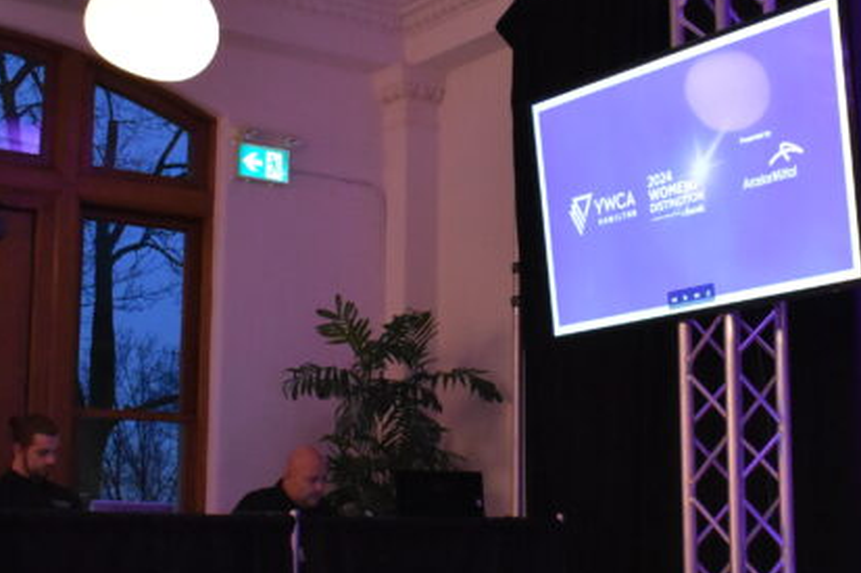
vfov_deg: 20.3
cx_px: 596
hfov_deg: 29.8
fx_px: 1602
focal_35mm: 67
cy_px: 295
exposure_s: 1/60
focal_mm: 18
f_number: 3.5
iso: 3200
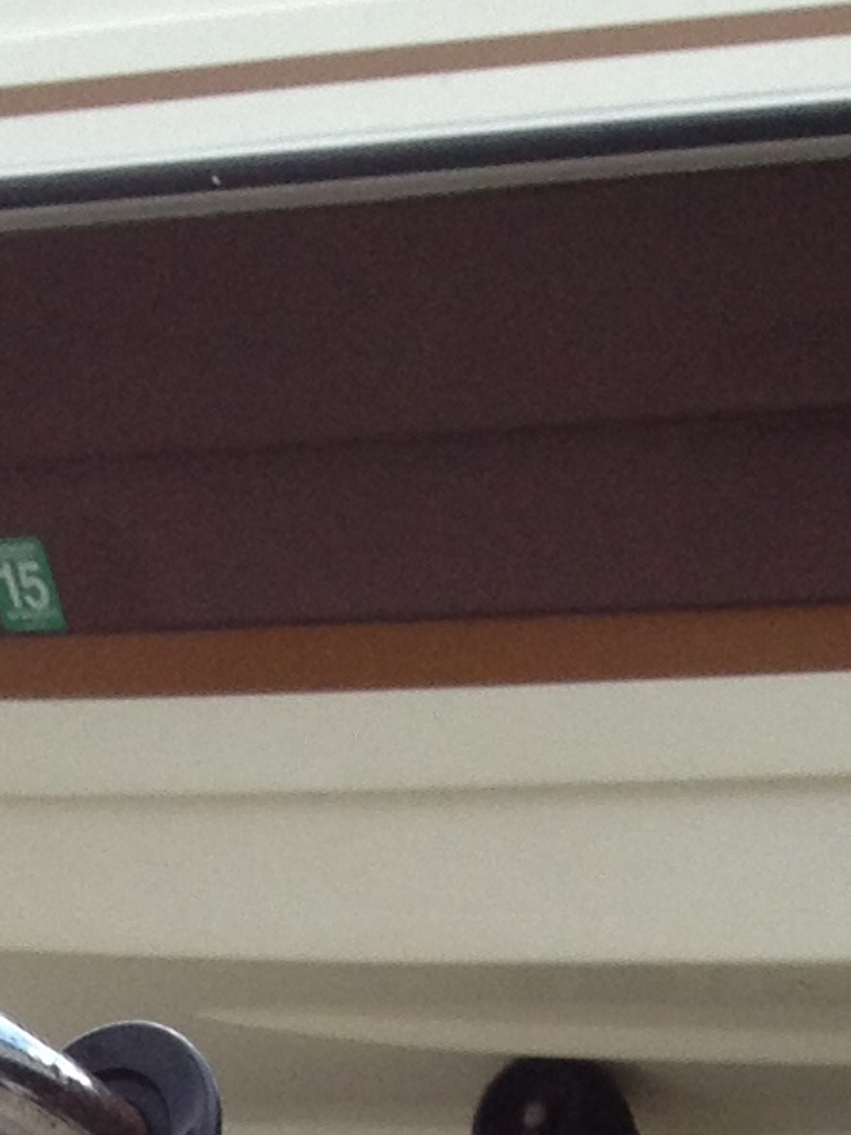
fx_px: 6296
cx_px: -65
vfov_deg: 9.2
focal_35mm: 192
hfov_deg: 7.7
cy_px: 2751
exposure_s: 1/652
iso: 50
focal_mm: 4.28
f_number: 2.4
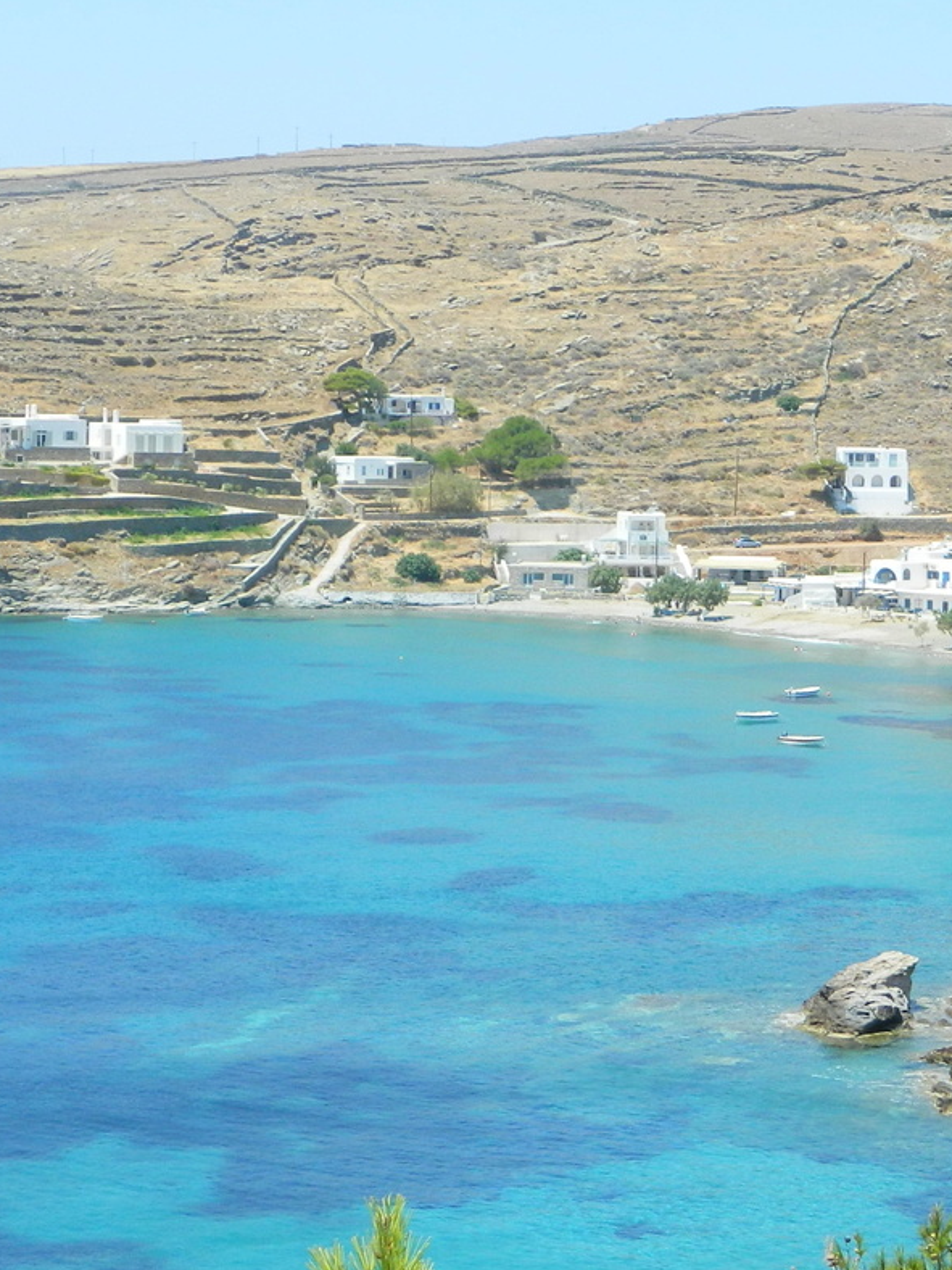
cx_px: 775
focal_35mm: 95
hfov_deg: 15.5
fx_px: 3484
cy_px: 612
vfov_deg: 20.7
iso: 80
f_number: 3.6
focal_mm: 8.4
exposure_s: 1/640
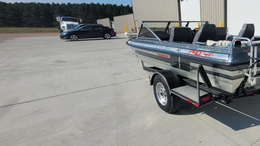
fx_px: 165
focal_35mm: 24
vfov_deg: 47.7
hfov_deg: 66.7
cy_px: 74
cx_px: 220
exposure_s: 1/2828
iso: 40
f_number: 2.2
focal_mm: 1.74
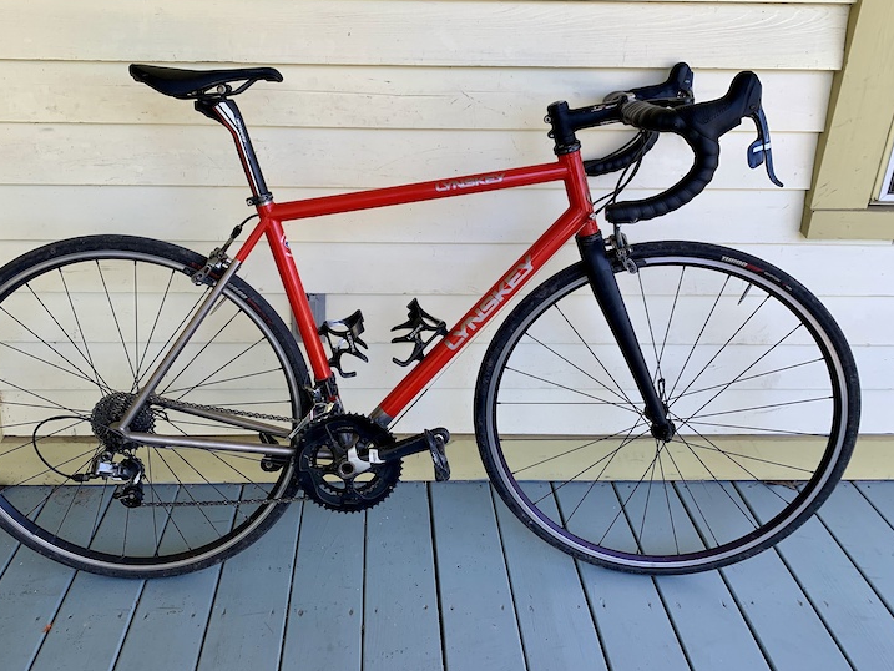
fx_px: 749
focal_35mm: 29
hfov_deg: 61.5
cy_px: 301
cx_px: 403
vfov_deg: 48.2
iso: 25
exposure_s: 1/148
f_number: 1.8
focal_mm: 4.25
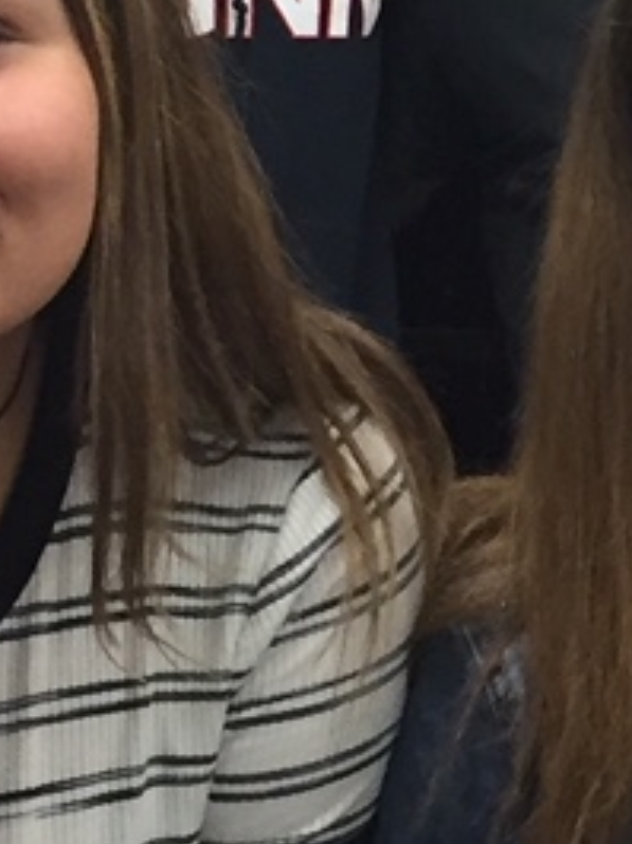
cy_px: 308
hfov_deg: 8.1
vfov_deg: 11.1
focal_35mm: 178
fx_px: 4340
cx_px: 969
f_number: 2.2
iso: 125
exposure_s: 1/30
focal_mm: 4.15
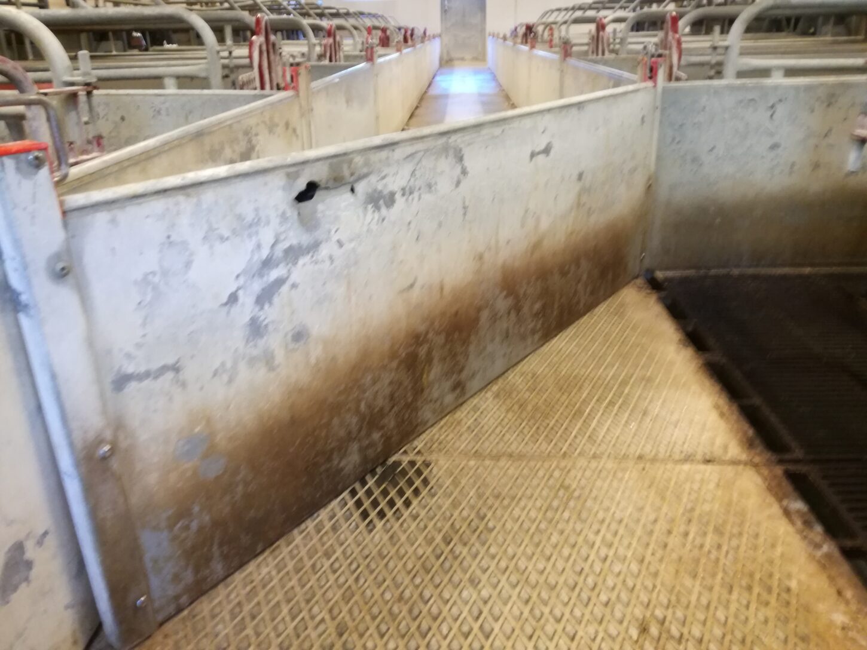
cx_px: 434
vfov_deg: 51.4
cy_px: 325
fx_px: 676
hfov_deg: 65.3
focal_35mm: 27
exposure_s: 1/25
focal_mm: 3.79
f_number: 2
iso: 400
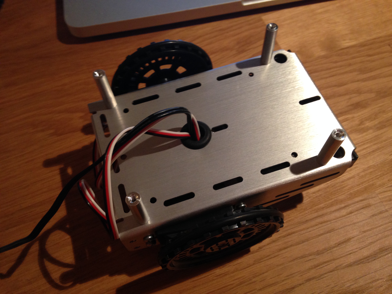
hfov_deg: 55.4
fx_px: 374
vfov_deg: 42.9
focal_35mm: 33
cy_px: 147
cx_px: 196
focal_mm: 4.12
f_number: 2.4
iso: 160
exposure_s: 1/20
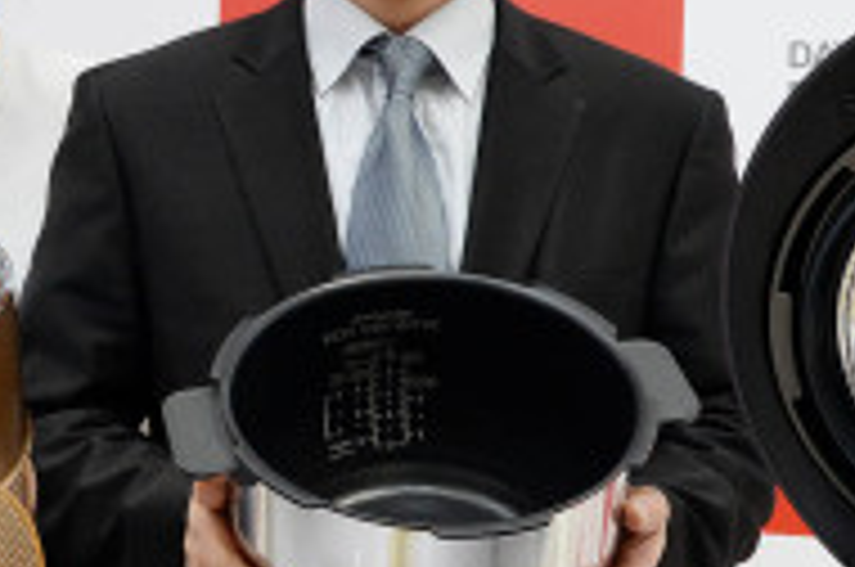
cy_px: 410
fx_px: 1944
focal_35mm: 82
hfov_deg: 24.5
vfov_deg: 16.5
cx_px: 212
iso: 2000
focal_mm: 24
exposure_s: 1/200
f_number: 9
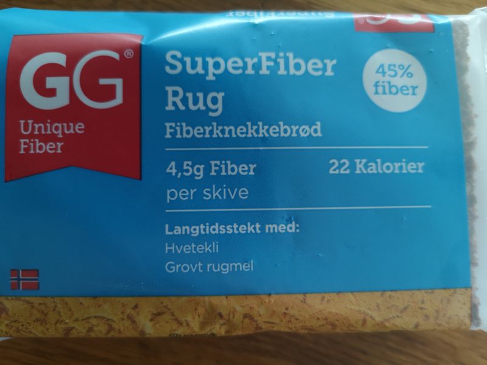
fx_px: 380
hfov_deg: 65.3
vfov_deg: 51.4
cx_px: 244
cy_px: 182
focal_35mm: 27
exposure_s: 1/100
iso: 169
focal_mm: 5.58
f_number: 1.8
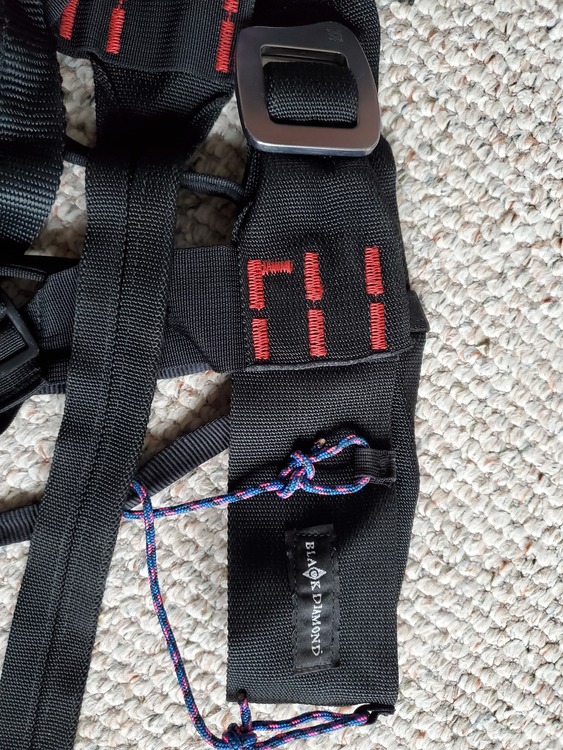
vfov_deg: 67.3
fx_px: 564
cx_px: 282
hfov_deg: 53.1
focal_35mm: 26
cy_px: 375
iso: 400
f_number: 1.5
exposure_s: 1/40
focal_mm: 4.3
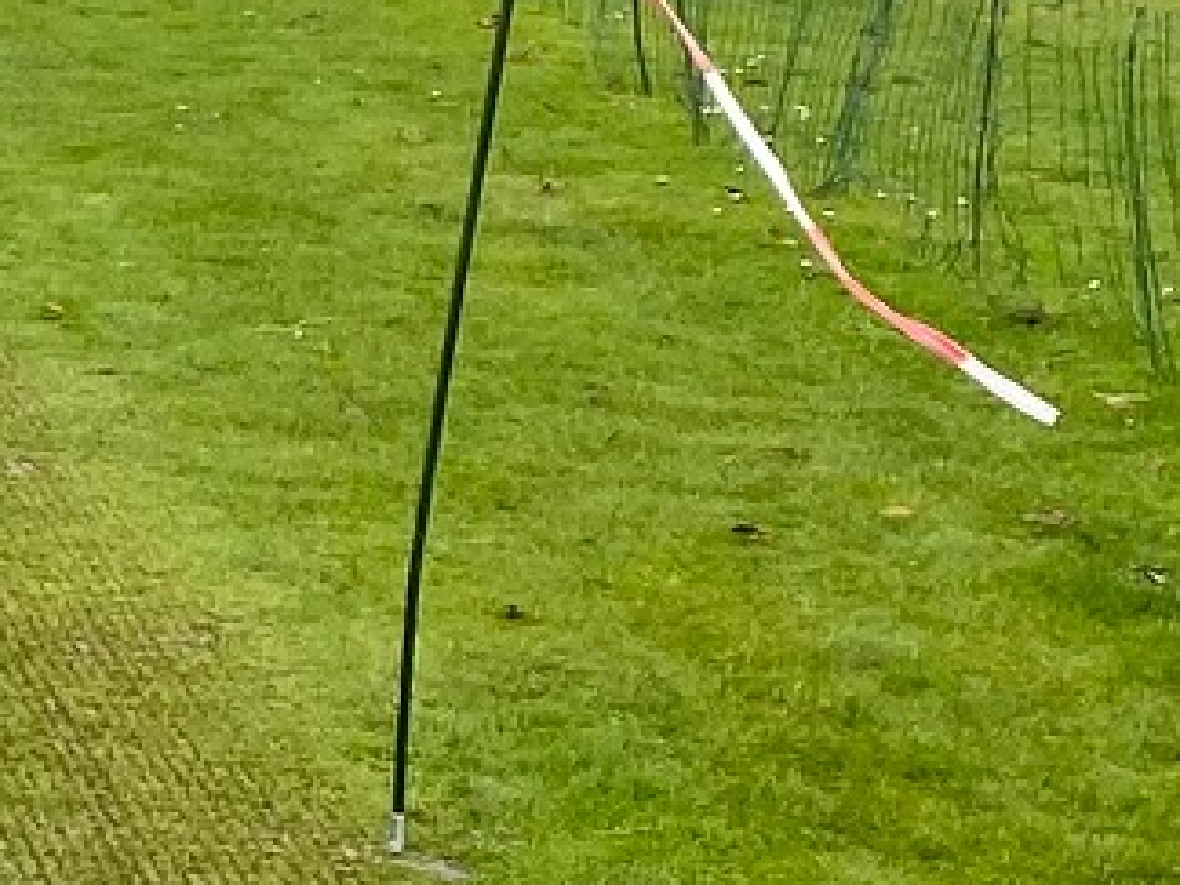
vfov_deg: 9.1
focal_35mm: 162
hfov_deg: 10.0
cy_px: -153
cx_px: -2021
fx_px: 5522
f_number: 1.8
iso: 32
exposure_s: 1/177
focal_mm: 4.25
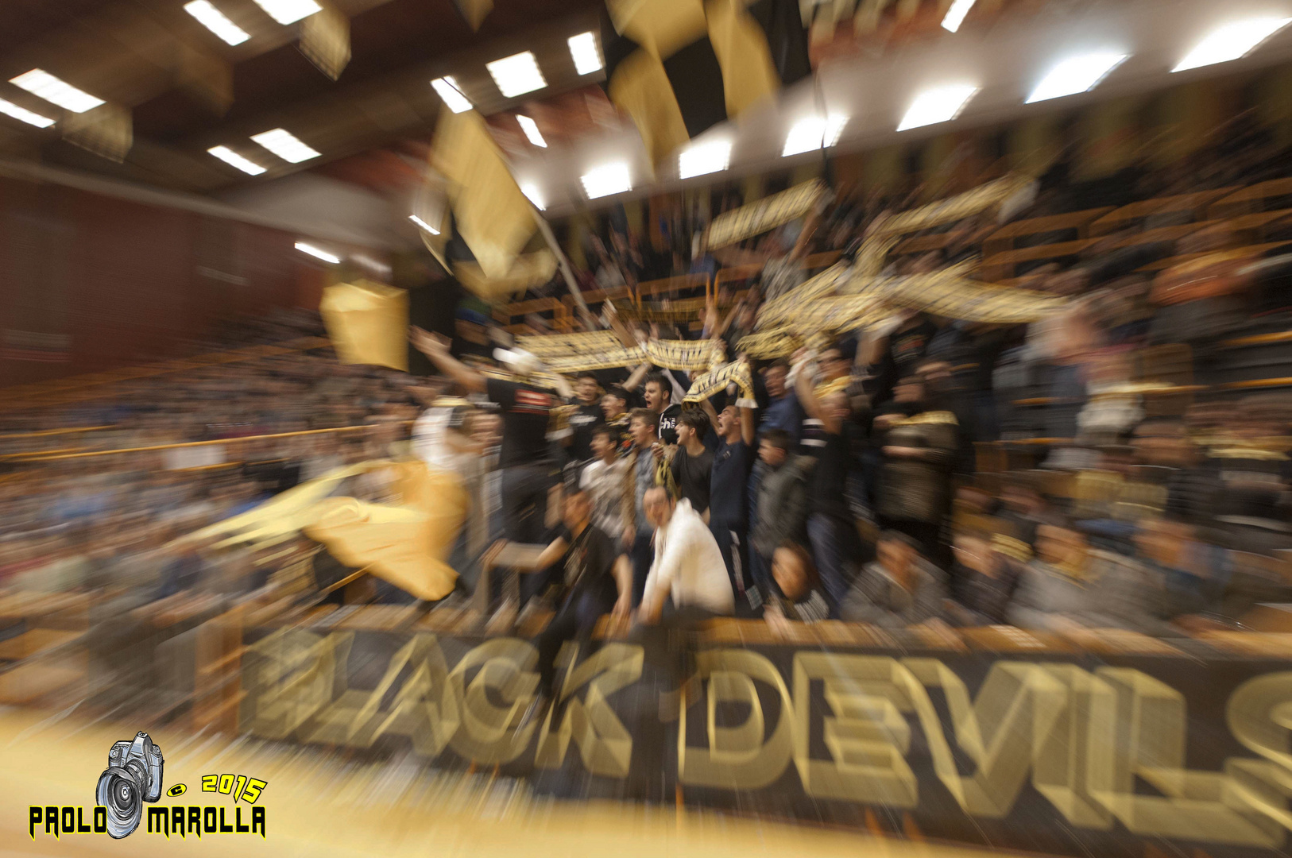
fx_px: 1721
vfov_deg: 28.0
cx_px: 646
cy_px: 429
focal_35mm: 48
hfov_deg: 41.2
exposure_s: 1/20
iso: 1000
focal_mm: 32
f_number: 4.5
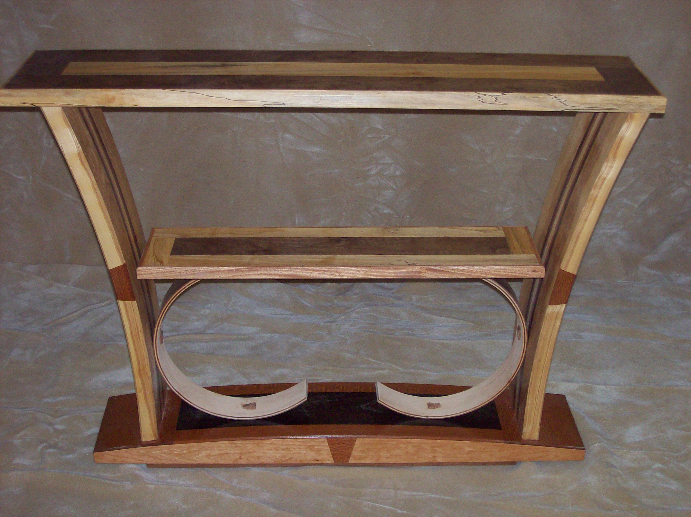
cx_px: 346
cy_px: 258
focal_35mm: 56
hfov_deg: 34.4
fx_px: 1117
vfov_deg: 26.1
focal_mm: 9.4
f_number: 3.4
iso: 140
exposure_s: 1/83.6
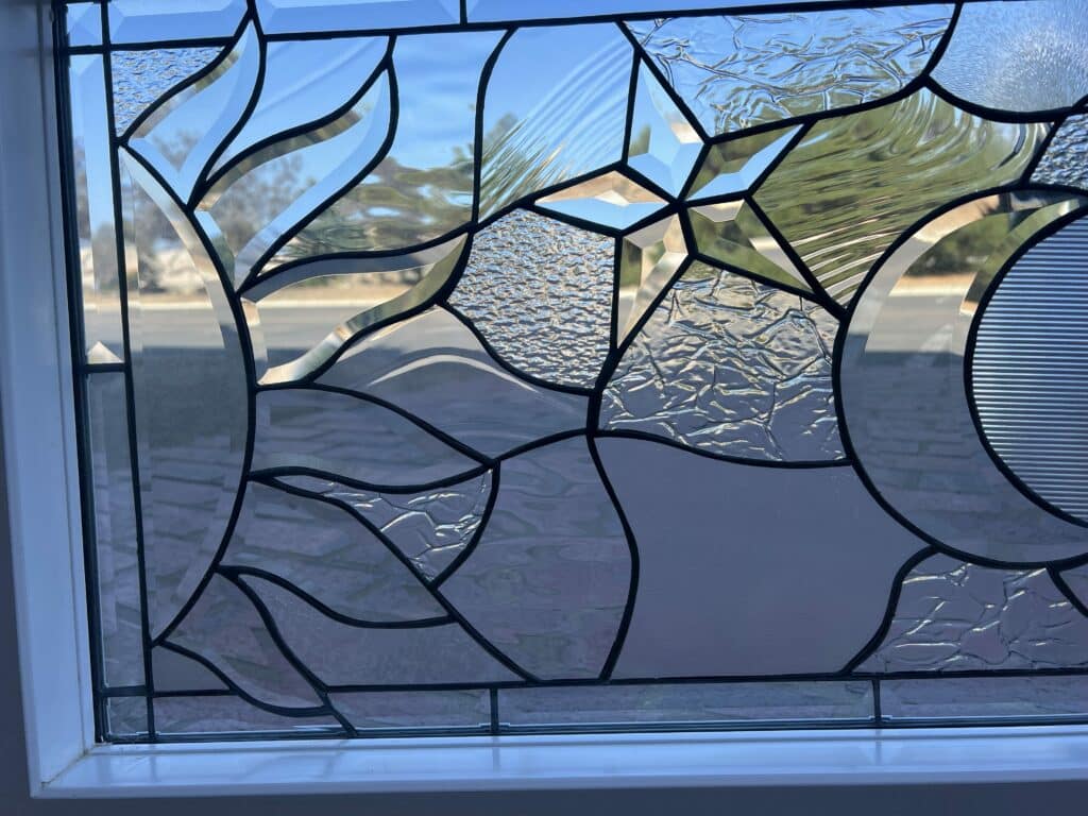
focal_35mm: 26
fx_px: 817
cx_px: 544
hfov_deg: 67.3
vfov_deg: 53.1
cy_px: 408
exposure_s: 1/1311
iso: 50
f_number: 1.5
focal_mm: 5.7
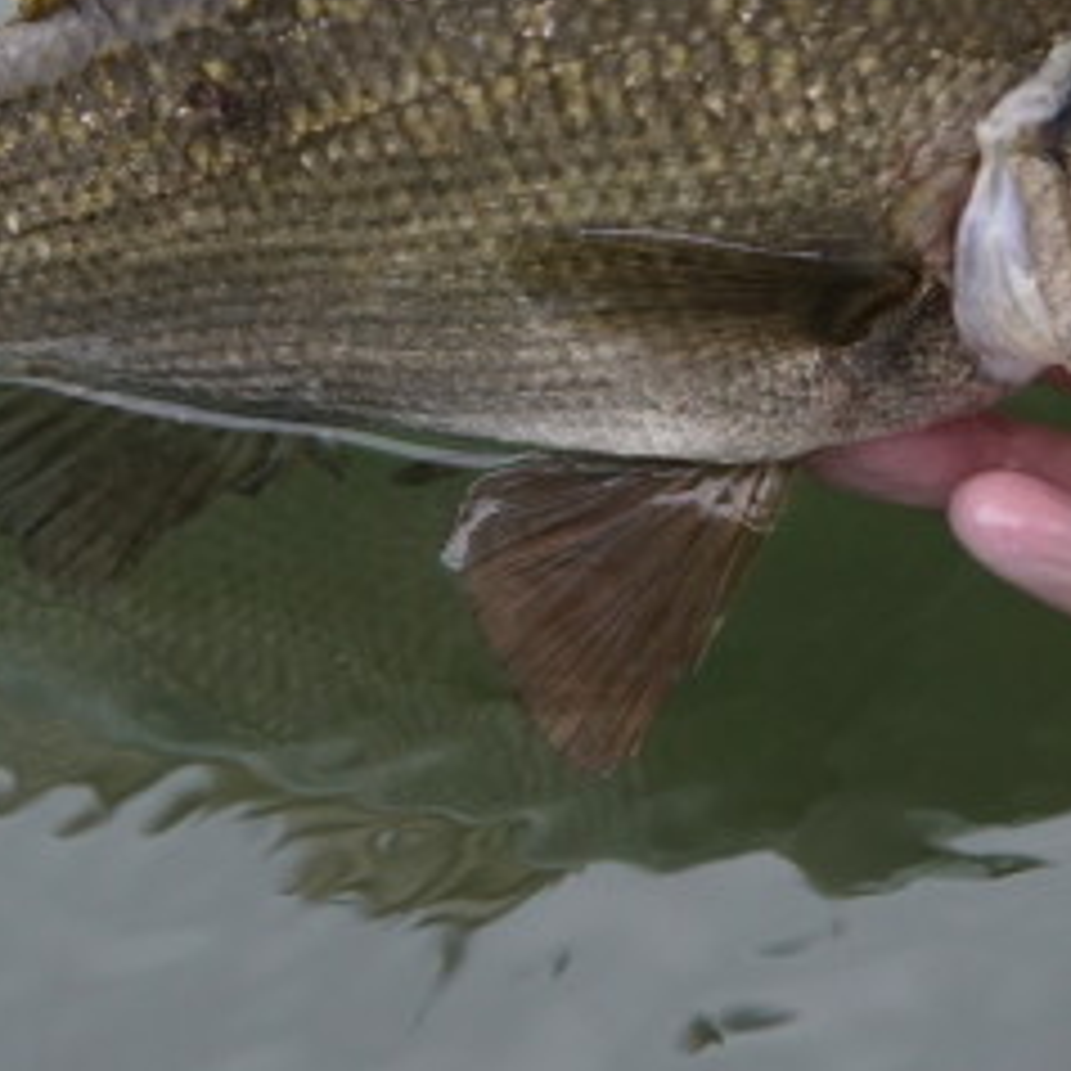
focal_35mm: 117
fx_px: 4095
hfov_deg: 14.9
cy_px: 227
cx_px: 378
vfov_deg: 14.8
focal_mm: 52
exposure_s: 1/200
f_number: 4
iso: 3200
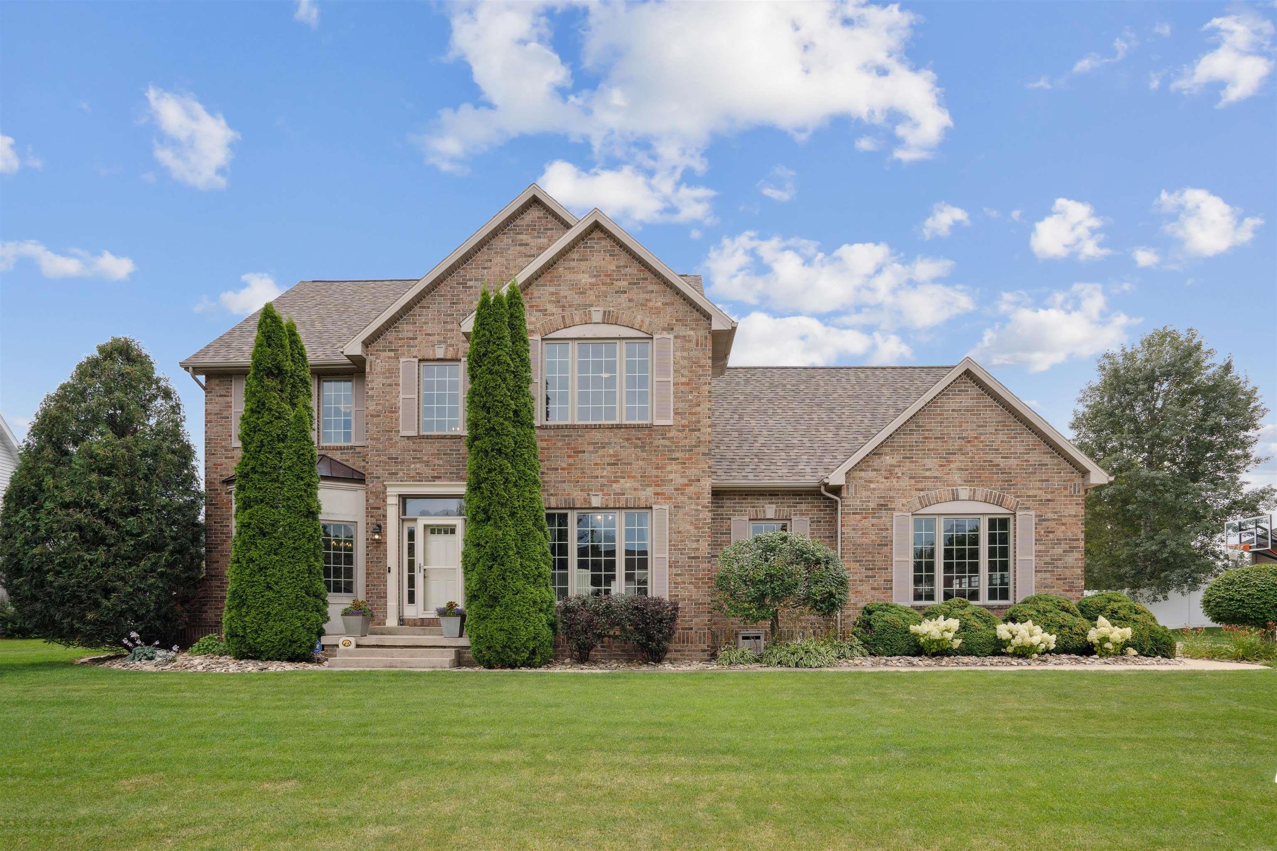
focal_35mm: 18
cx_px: 638
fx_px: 638
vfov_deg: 67.4
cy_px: 426
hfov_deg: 90.0
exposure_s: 1/500
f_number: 9
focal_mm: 18
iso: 400
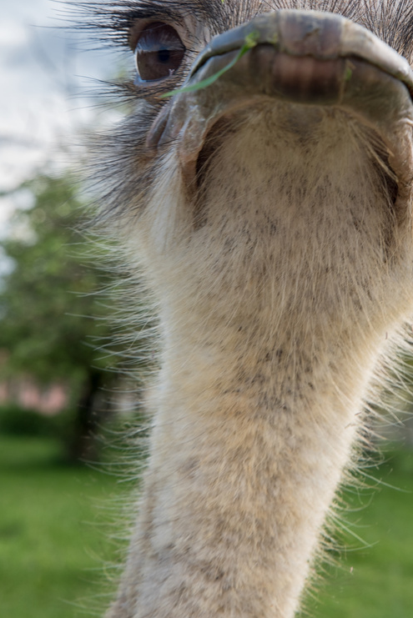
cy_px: 217
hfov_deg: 13.4
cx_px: 300
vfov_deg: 20.0
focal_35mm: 102
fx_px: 1753
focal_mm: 70
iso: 160
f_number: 16
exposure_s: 1/80
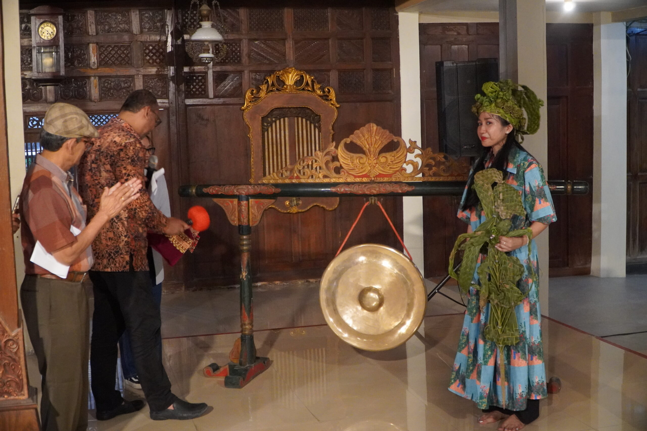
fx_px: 809
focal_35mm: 45
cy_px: 216
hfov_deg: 43.6
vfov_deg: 29.9
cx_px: 324
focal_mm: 30
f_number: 4
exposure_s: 1/60
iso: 6400
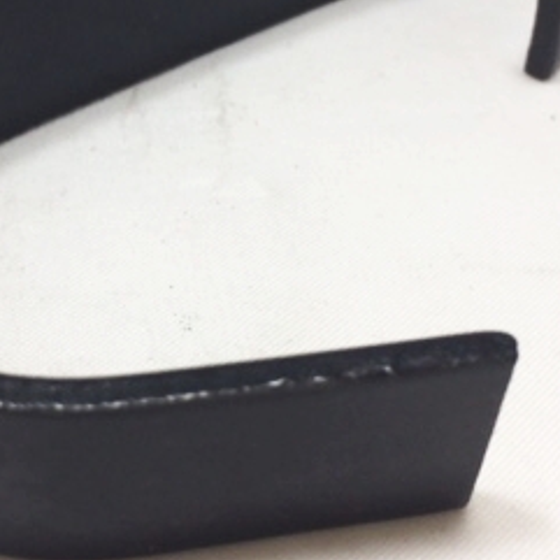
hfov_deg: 25.2
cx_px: 163
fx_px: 1245
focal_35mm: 68
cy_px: 109
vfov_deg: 24.9
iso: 50
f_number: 2.2
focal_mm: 4.15
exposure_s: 1/60
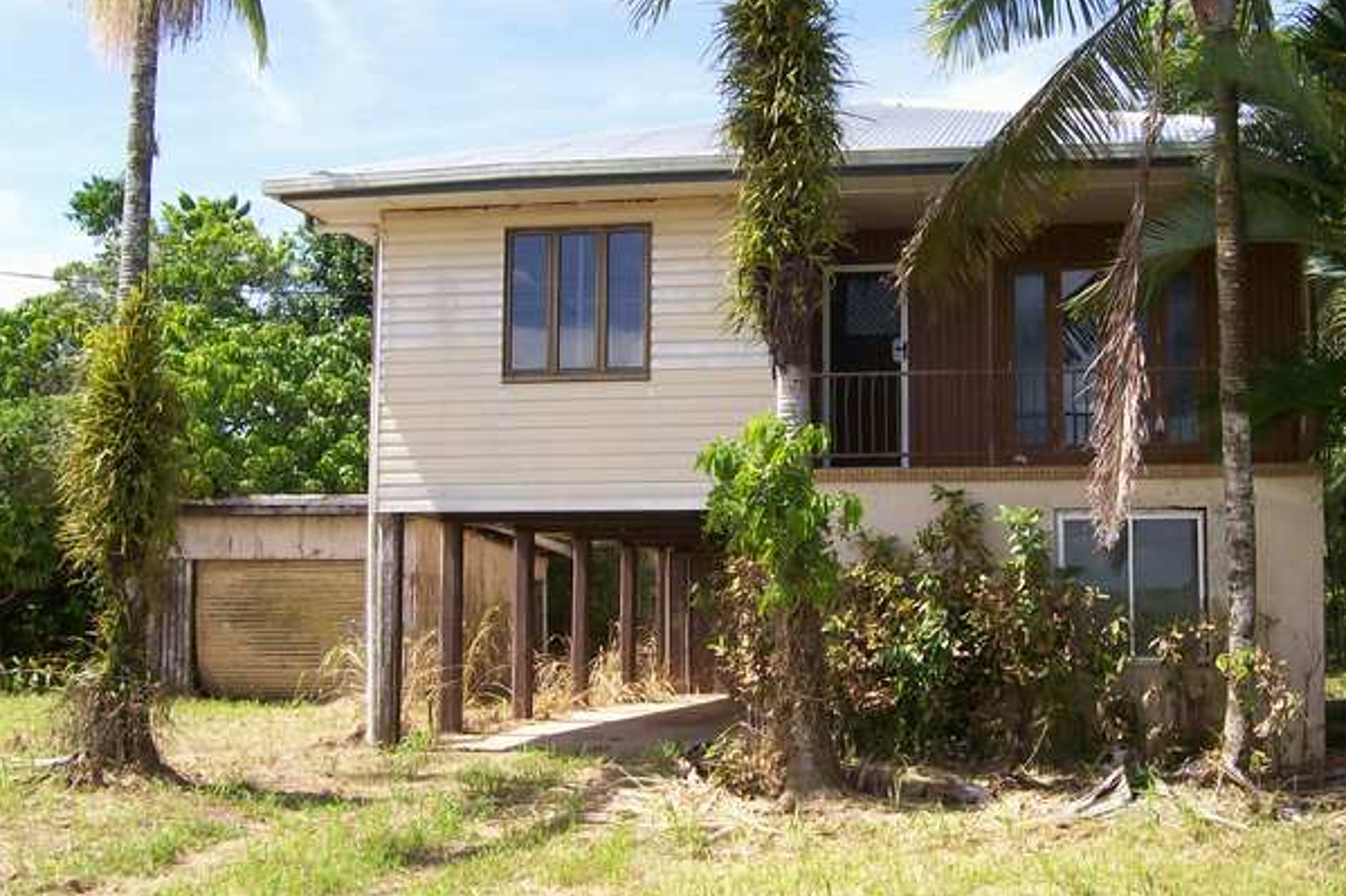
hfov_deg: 39.6
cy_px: 424
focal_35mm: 50
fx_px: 1869
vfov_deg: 27.0
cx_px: 751
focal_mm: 6
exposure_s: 1/334
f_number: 4.8
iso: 80
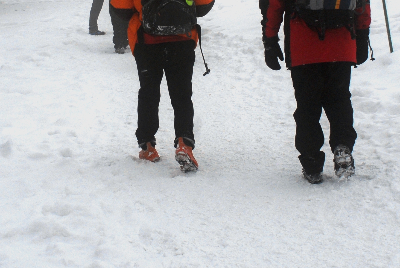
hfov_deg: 19.1
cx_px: 159
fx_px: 1190
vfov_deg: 12.7
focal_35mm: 107
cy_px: -6
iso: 200
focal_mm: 32
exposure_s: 1/320
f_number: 10
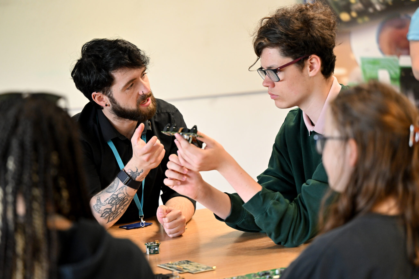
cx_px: 210
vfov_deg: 13.2
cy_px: 140
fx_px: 1210
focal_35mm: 104
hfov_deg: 19.6
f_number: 2.8
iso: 2000
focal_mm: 104
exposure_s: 1/200
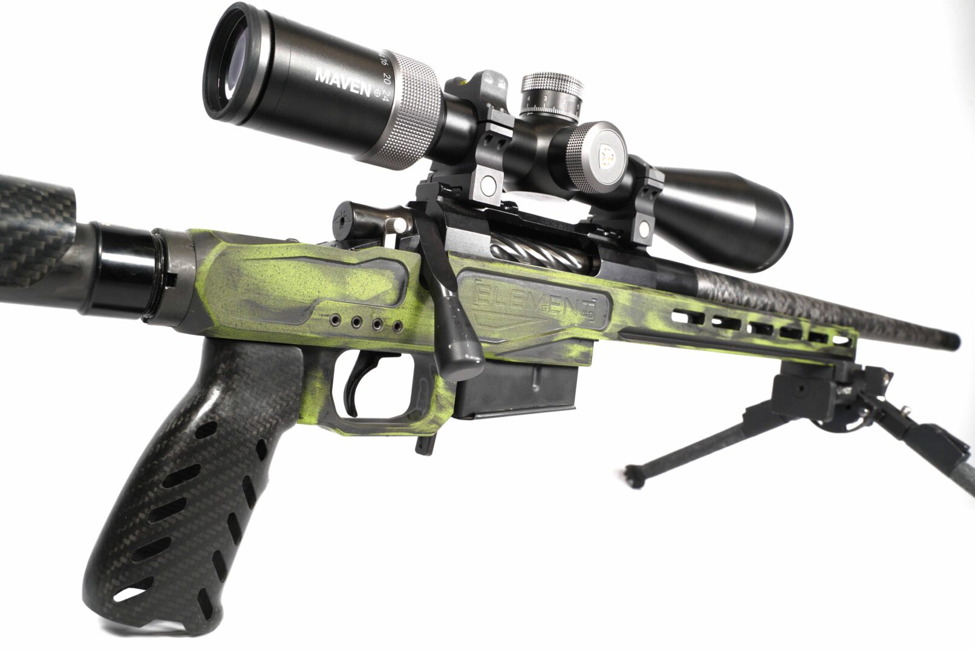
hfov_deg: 65.5
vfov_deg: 46.4
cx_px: 488
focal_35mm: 28
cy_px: 325
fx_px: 758
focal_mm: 28
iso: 640
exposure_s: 1/30
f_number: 13
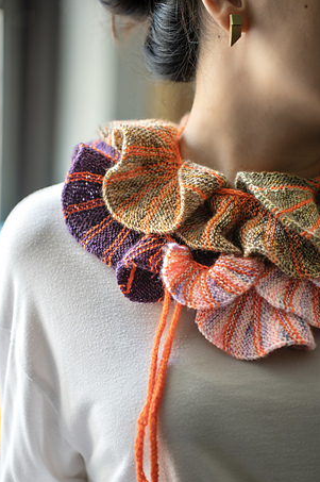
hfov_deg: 8.7
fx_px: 2111
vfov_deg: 13.0
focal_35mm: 158
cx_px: 144
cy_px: 256
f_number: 2.8
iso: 640
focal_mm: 143
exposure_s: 1/100
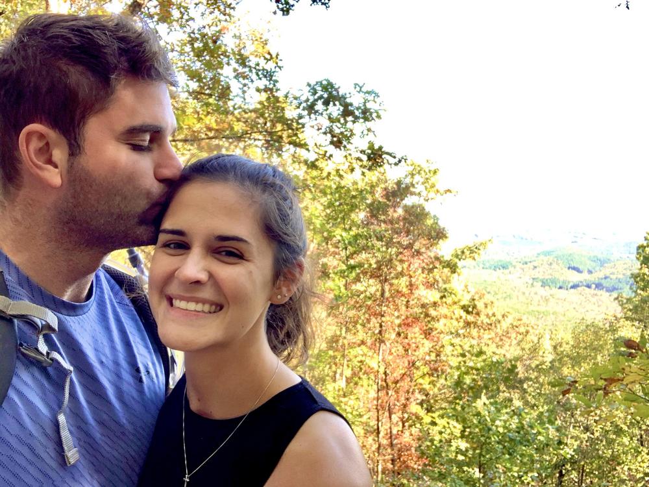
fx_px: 600
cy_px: 244
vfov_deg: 44.2
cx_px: 324
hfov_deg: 56.8
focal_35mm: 32
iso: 64
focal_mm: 2.87
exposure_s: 1/85
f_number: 2.2
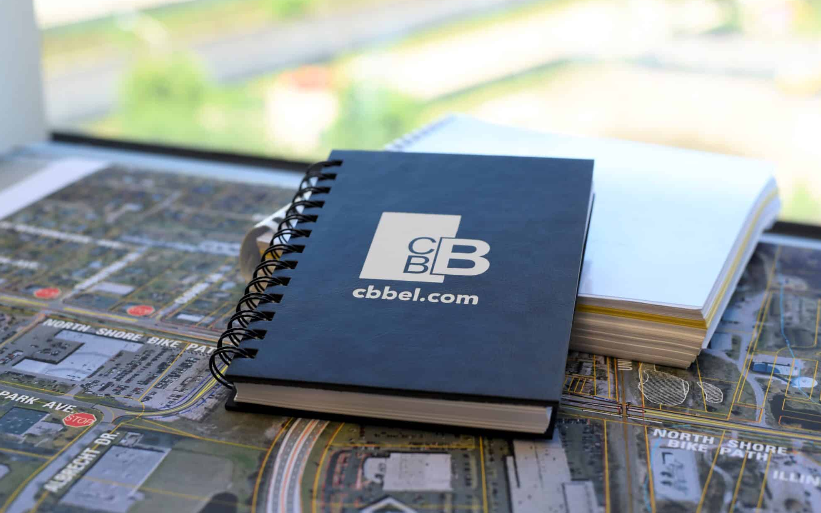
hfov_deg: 38.2
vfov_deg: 24.4
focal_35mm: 53
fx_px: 1186
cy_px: 259
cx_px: 398
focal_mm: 50
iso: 500
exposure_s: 1/160
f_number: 5
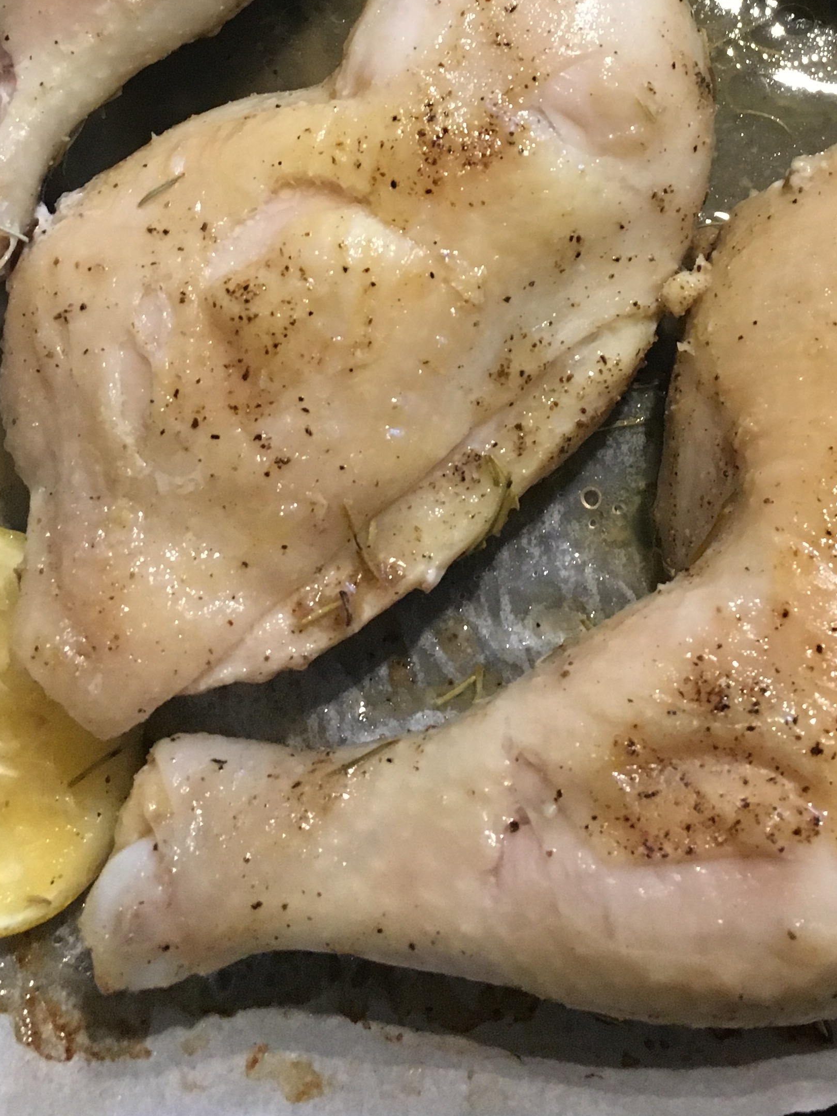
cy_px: 94
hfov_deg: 26.8
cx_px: 602
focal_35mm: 54
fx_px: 1741
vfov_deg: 33.5
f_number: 2.2
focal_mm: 4.15
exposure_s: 1/30
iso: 200
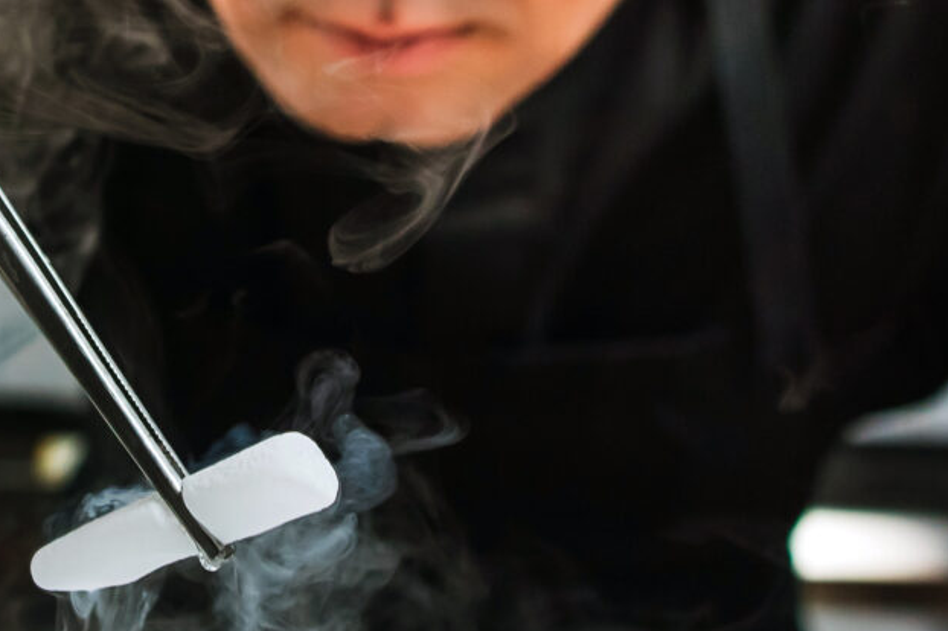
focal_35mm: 79
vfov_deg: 17.3
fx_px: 2079
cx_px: 187
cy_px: 283
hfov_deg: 25.2
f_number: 4
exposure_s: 1/160
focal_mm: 24
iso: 800
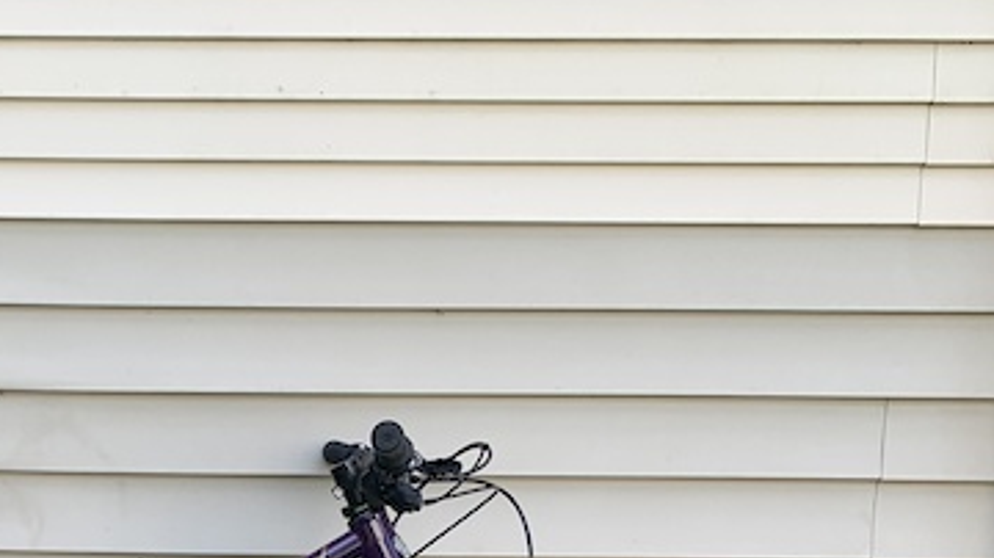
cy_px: 793
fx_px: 1660
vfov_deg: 17.5
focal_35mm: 63
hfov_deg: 32.2
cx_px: 157
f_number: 1.8
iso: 25
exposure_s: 1/444
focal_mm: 4.25
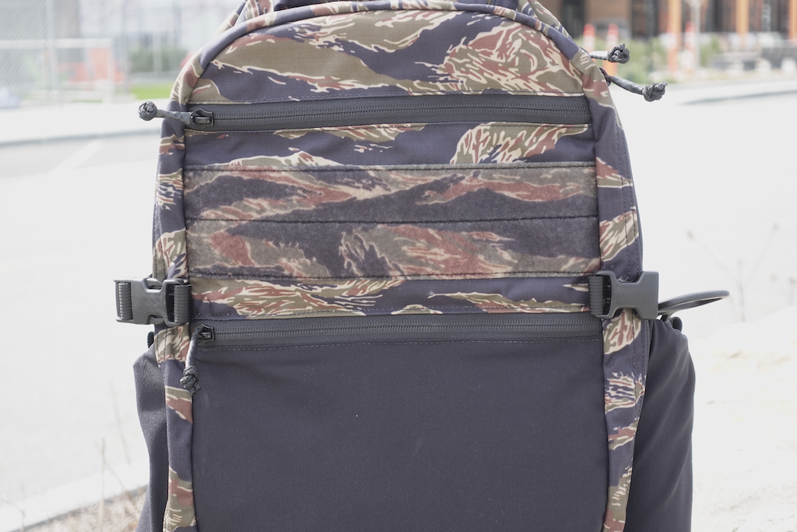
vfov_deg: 19.5
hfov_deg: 28.8
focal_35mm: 70
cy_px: 266
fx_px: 1550
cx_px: 398
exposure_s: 1/320
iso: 125
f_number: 2.8
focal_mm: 25.7
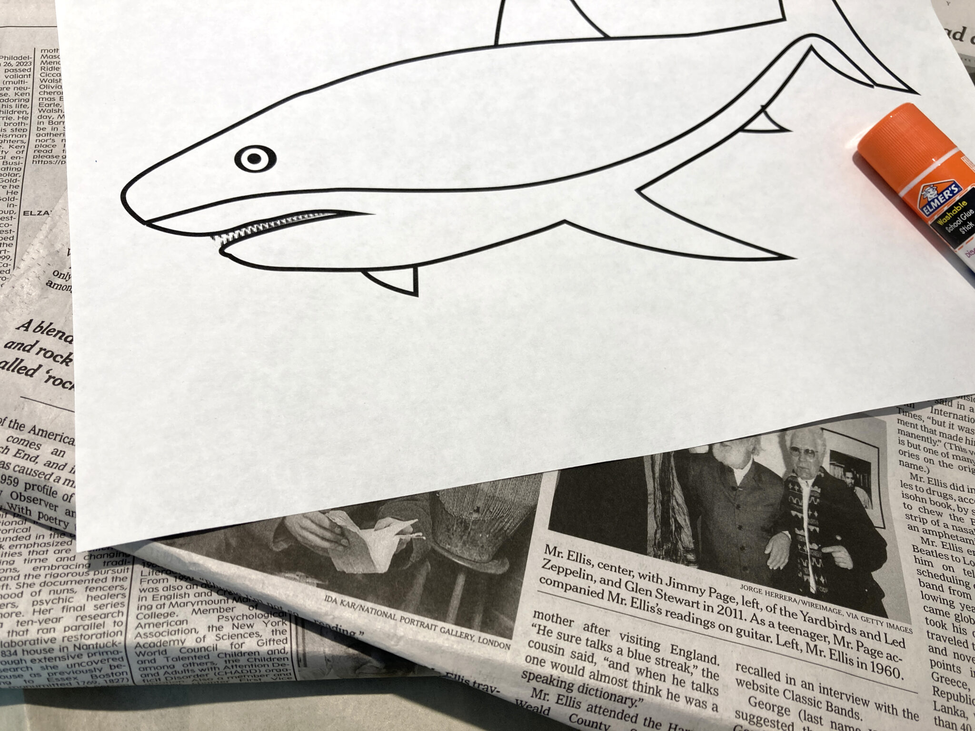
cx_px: 488
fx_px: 789
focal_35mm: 28
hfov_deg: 63.4
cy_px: 366
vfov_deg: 49.7
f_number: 1.8
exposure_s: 1/120
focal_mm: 3.99
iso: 25
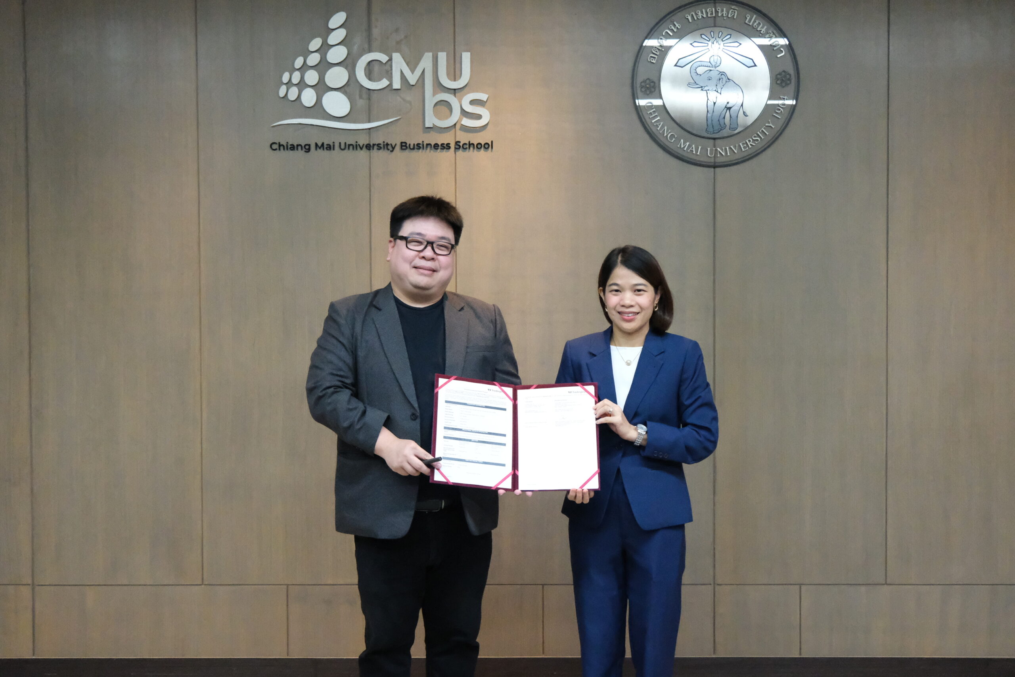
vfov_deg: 34.2
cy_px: 338
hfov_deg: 49.6
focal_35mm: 39
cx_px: 508
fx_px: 1100
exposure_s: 1/250
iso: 12800
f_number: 4
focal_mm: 26
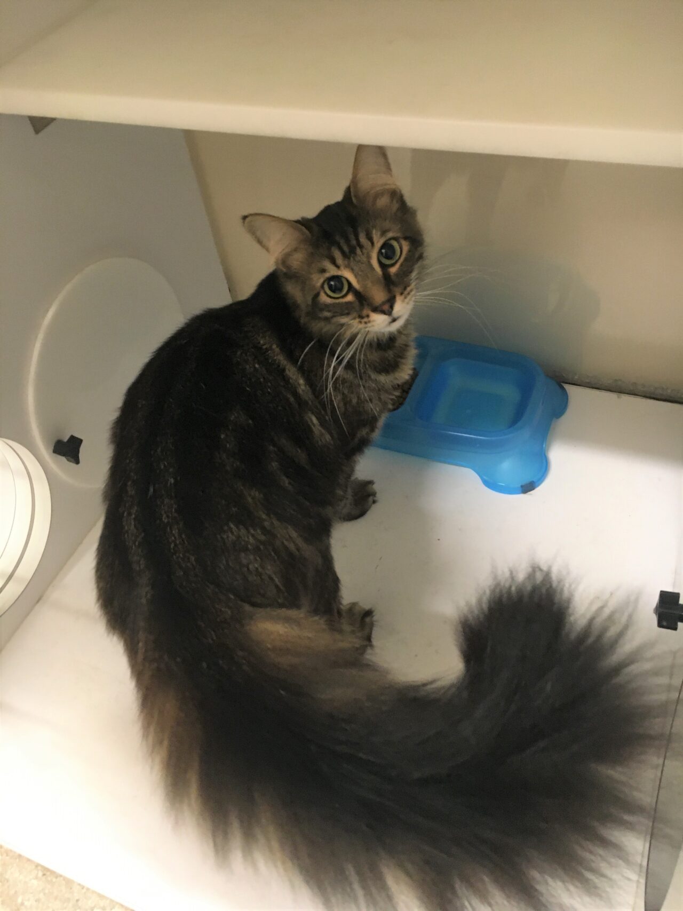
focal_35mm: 29
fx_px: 763
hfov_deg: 48.2
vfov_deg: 61.7
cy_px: 456
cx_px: 342
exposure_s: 1/24
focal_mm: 4.15
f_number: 2.2
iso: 200
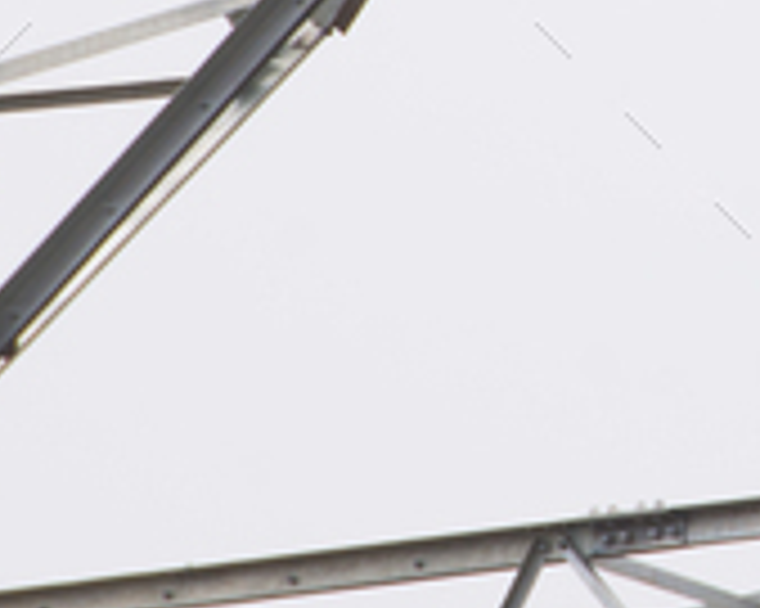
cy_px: -27
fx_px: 22053
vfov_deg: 1.6
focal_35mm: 981
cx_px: 935
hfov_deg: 2.0
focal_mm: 200
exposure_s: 1/500
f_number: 8
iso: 200
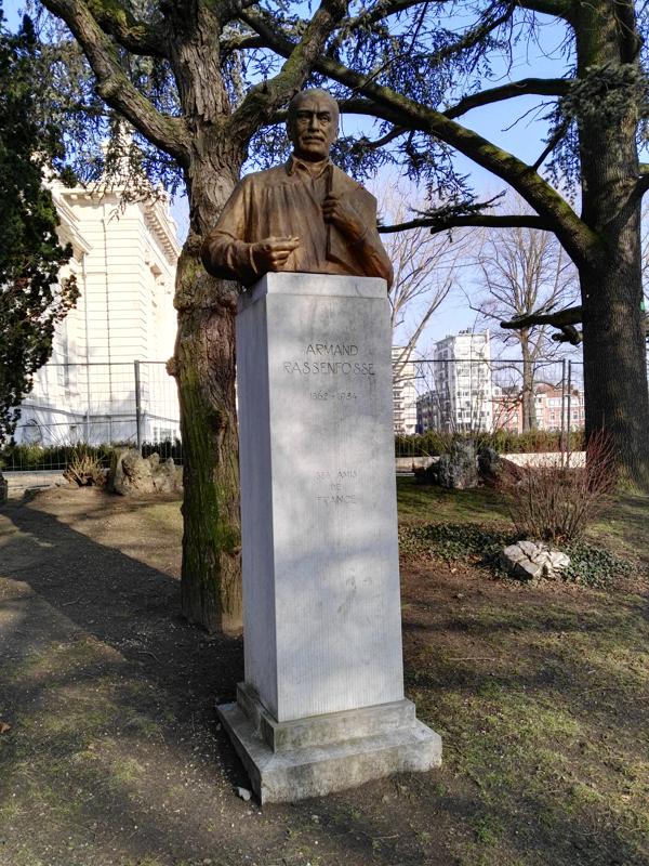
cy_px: 433
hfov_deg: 49.7
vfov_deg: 63.4
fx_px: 700
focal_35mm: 28
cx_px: 324
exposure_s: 1/981
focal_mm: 2.96
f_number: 2
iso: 64
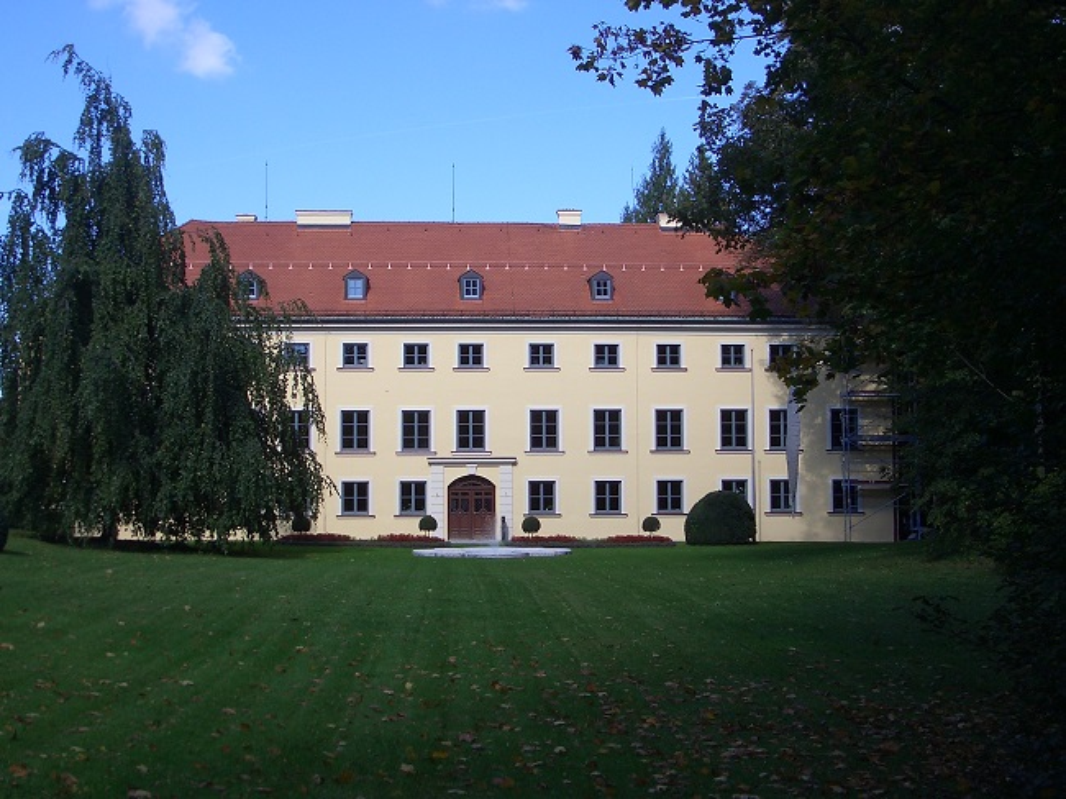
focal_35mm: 49
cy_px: 400
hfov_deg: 38.9
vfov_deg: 29.7
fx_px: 1508
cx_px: 533
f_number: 5
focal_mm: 8.2
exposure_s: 1/320
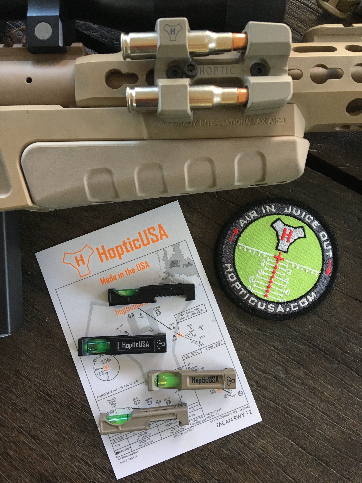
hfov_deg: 48.2
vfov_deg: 61.7
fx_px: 404
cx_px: 181
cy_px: 242
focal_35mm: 29
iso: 80
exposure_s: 1/30
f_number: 2.2
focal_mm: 4.15
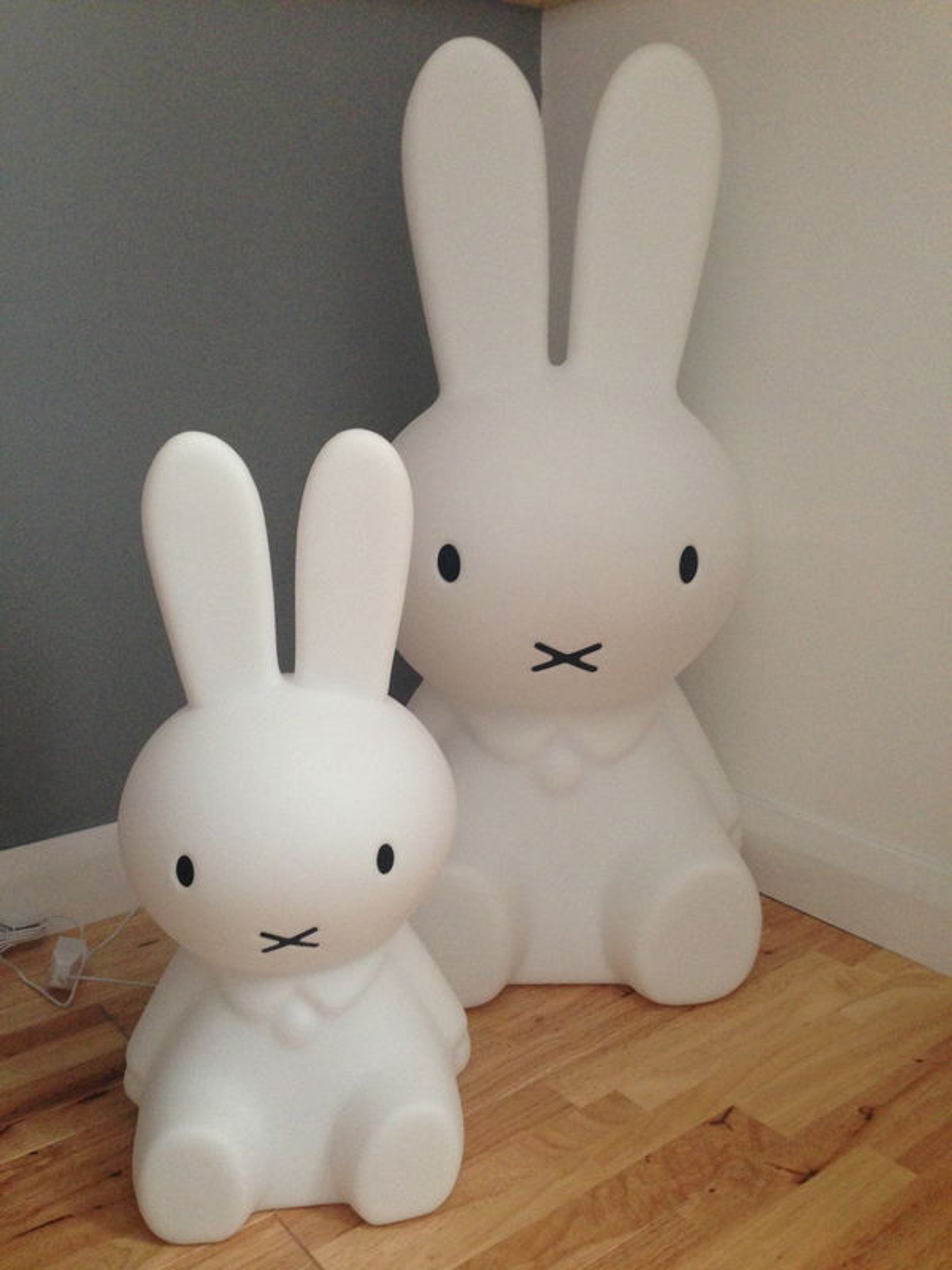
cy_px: 635
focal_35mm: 33
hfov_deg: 42.9
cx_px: 476
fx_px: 1210
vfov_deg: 55.4
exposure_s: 1/20
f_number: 2.4
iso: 200
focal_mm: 4.12
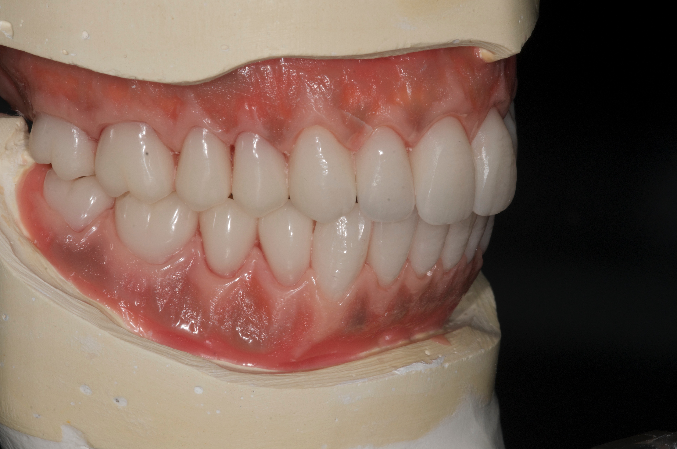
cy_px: 224
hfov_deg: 13.1
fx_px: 2956
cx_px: 338
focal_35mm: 158
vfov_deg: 8.7
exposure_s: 1/100
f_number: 18
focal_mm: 105
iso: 200
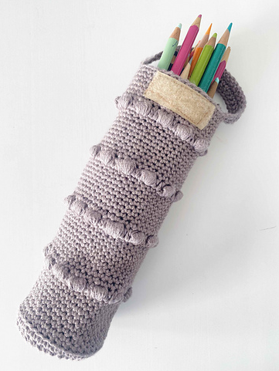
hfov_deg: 51.4
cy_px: 179
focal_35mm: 27
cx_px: 136
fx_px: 290
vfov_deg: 65.3
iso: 80
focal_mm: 4.25
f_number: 1.8
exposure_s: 1/122
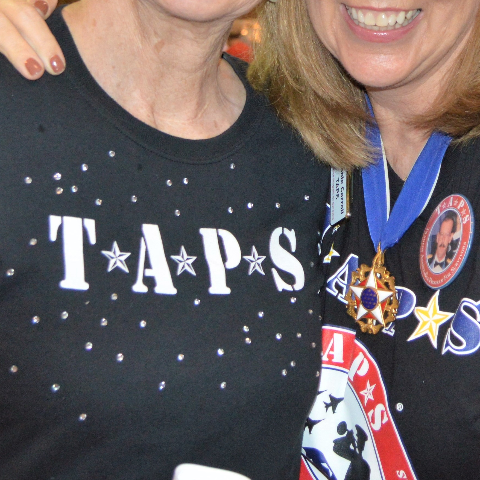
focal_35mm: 96
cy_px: 80
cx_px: 259
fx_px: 1506
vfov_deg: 17.9
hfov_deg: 18.1
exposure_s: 1/60
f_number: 3.5
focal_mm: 22
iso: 800
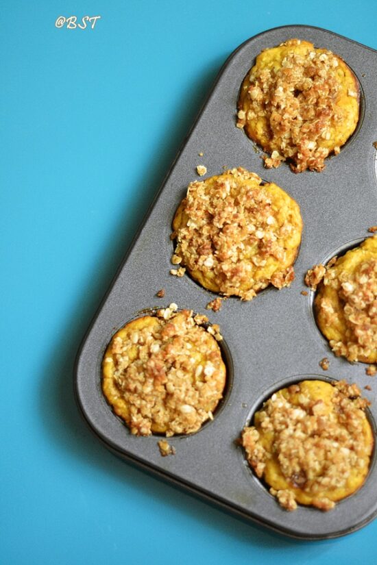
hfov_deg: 18.2
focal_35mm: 75
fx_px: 1178
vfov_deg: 27.0
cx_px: 188
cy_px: 282
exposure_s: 1/60
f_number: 1.8
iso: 2200
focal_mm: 50
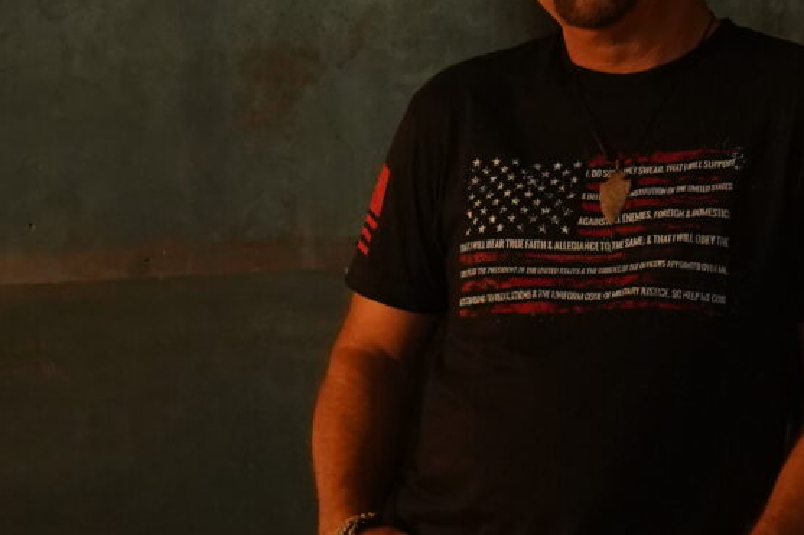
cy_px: 647
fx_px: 2567
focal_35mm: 115
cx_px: 787
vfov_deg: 11.7
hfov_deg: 17.4
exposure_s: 1/200
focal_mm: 25
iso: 3200
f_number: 3.2
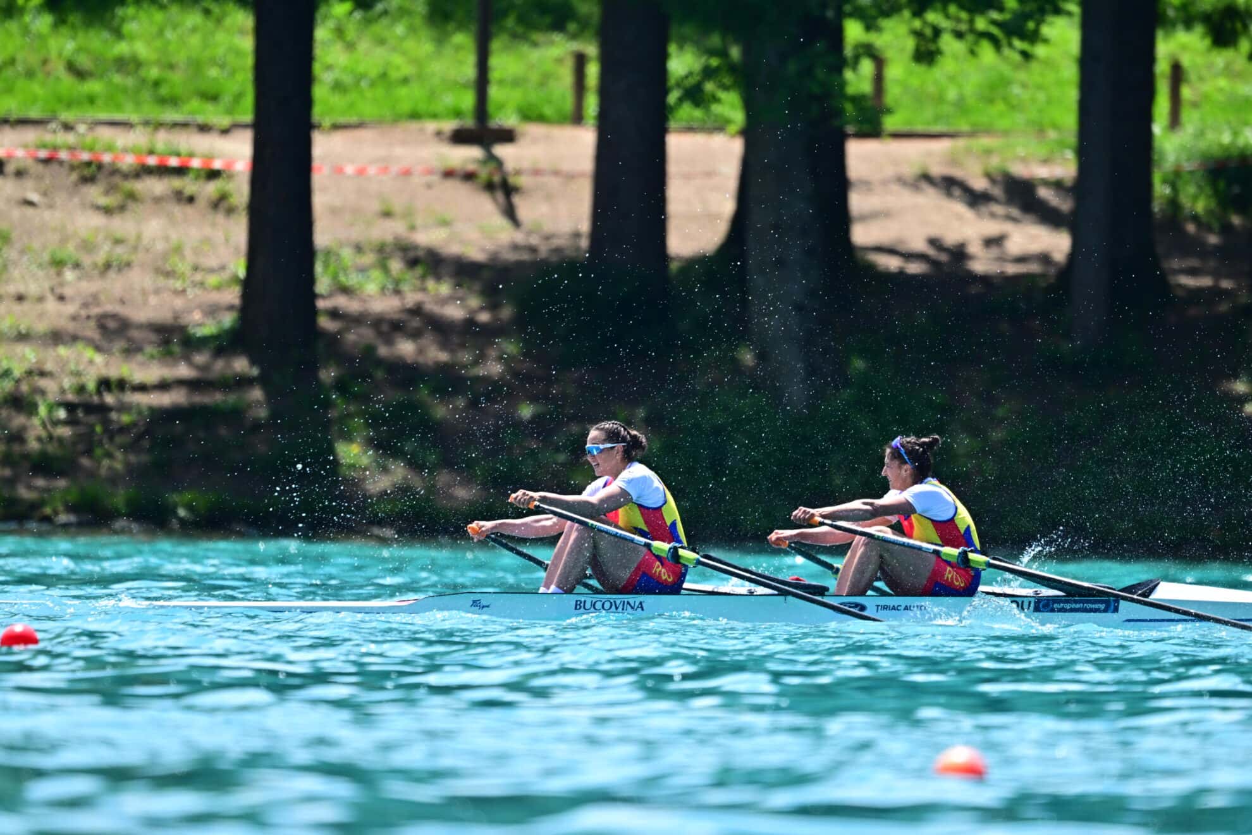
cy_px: 418
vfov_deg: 1.7
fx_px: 27820
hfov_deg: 2.6
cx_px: 626
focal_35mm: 800
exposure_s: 1/1600
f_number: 6.3
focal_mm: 800
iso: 800
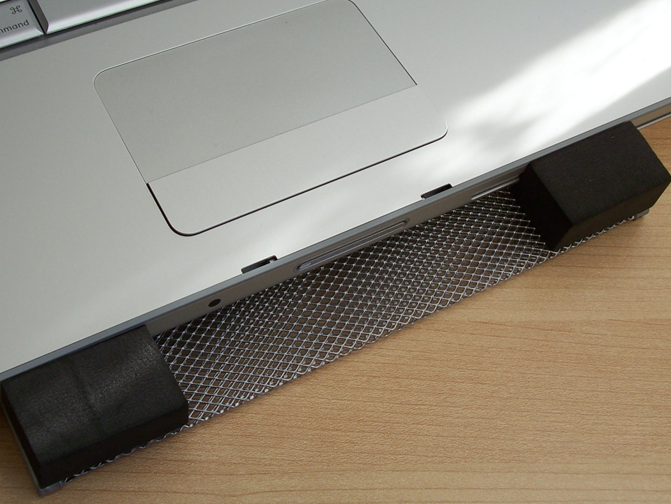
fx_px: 911
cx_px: 296
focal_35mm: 47
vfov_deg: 30.9
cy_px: 244
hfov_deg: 40.4
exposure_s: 1/250
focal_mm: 6
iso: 80
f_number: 2.8
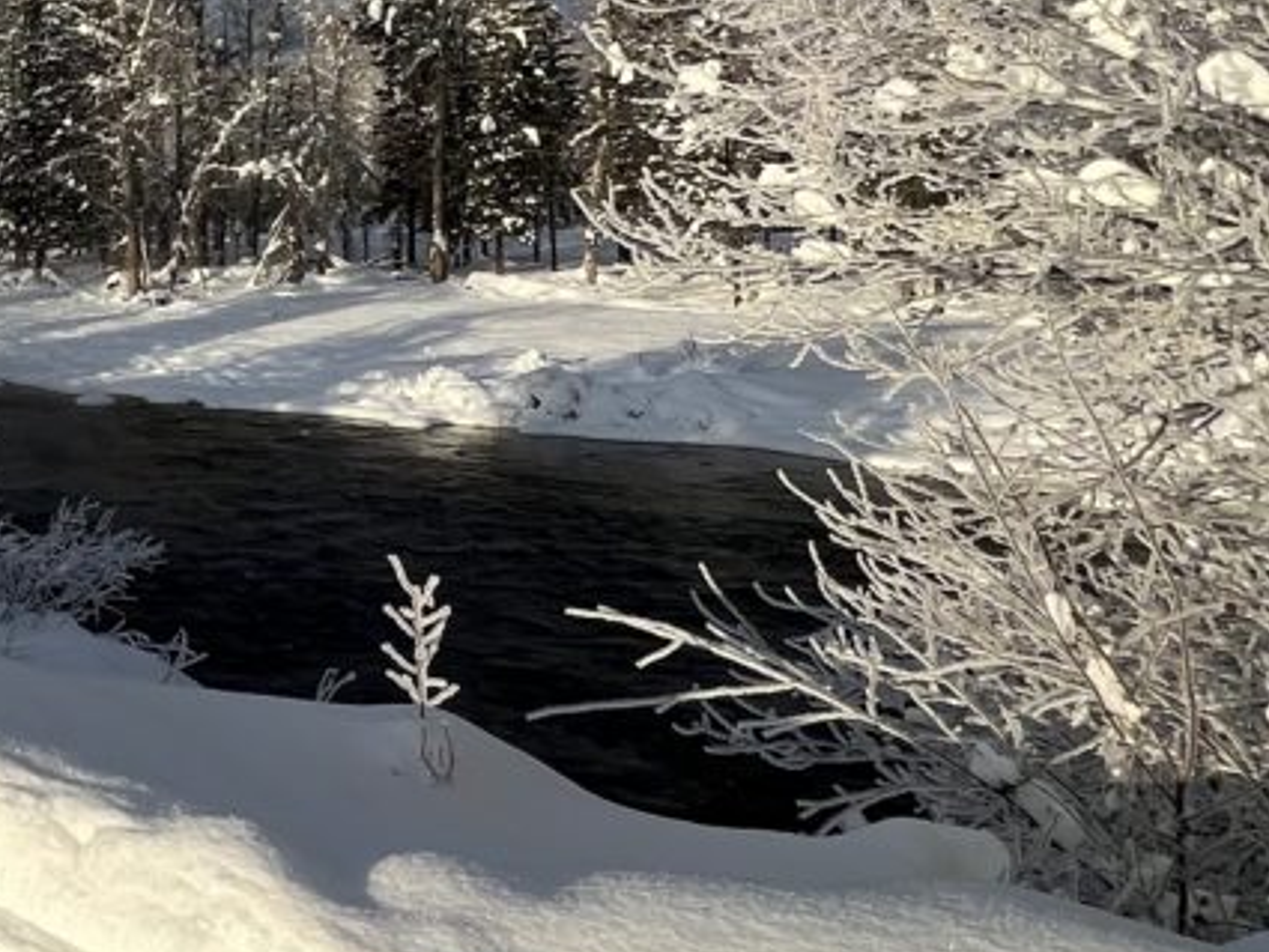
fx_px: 1723
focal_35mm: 47
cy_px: 179
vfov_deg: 30.1
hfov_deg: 31.7
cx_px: -352
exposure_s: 1/1980
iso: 32
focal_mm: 1.57
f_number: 1.8
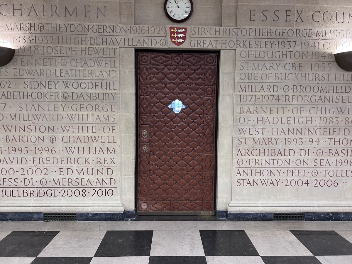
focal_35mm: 26
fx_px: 264
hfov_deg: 67.3
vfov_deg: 53.1
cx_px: 176
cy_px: 132
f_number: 1.5
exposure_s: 1/50
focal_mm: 5.7
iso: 200
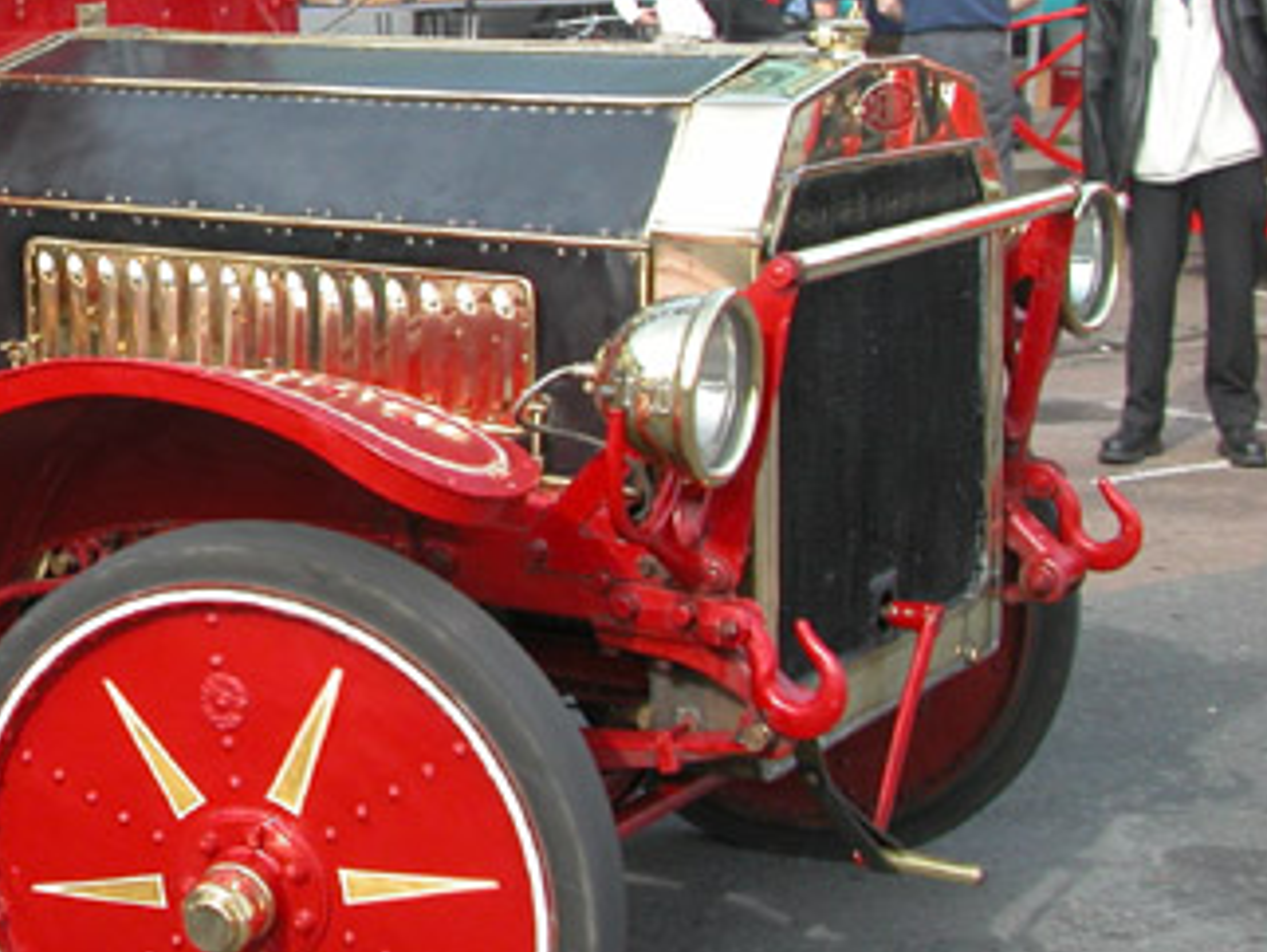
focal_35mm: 76
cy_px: 126
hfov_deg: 23.9
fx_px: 2784
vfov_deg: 19.1
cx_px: -146
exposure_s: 1/166
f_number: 4.5
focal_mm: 8.9
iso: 100
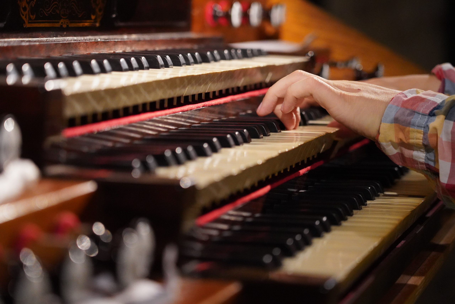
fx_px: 1327
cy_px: 152
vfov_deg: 13.0
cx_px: 228
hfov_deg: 19.5
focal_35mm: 105
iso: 10000
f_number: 4
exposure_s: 1/160
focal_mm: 105
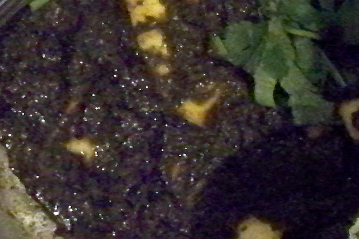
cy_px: 78
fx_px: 818
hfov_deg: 24.7
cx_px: 200
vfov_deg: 16.6
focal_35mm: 82
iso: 3200
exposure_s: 1/60
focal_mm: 6.3
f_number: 3.1
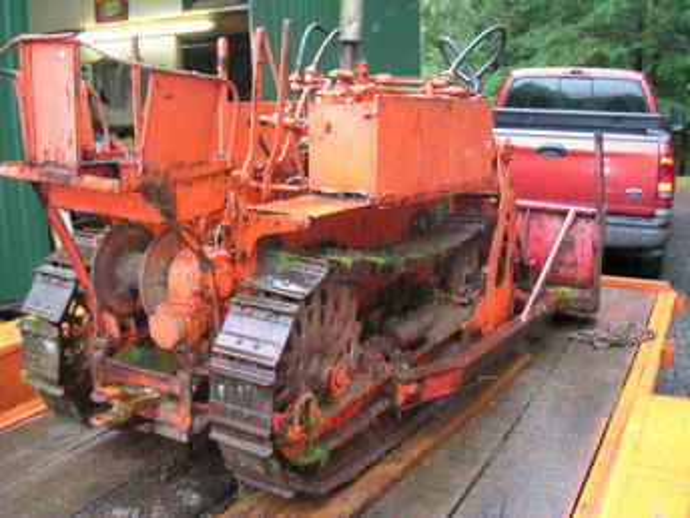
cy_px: 259
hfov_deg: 50.1
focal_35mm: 37
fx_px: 738
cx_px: 345
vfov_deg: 38.7
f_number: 2.7
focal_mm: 5.6
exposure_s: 1/30
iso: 146
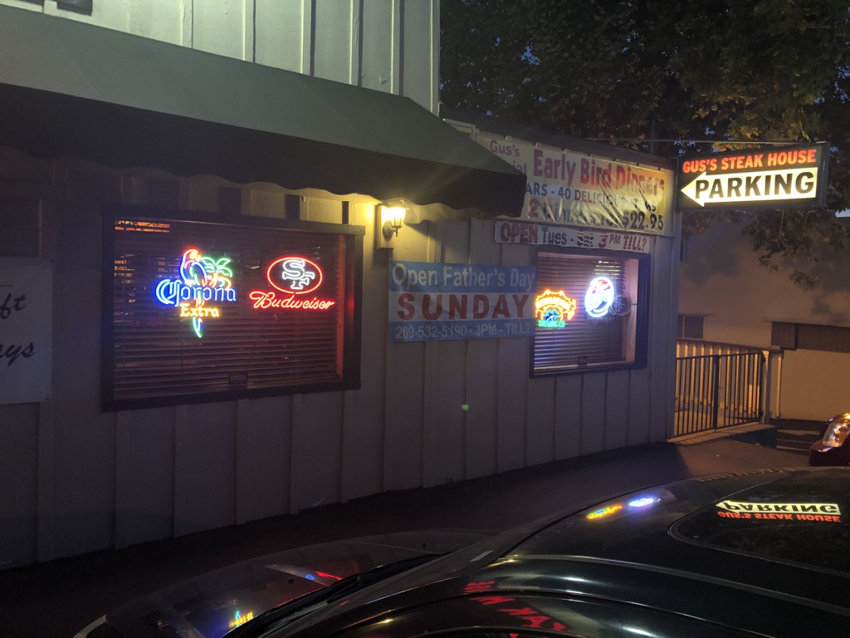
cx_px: 425
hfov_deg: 63.4
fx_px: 688
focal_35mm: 28
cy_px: 319
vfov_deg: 49.7
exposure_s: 1/30
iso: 500
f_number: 1.8
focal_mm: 4
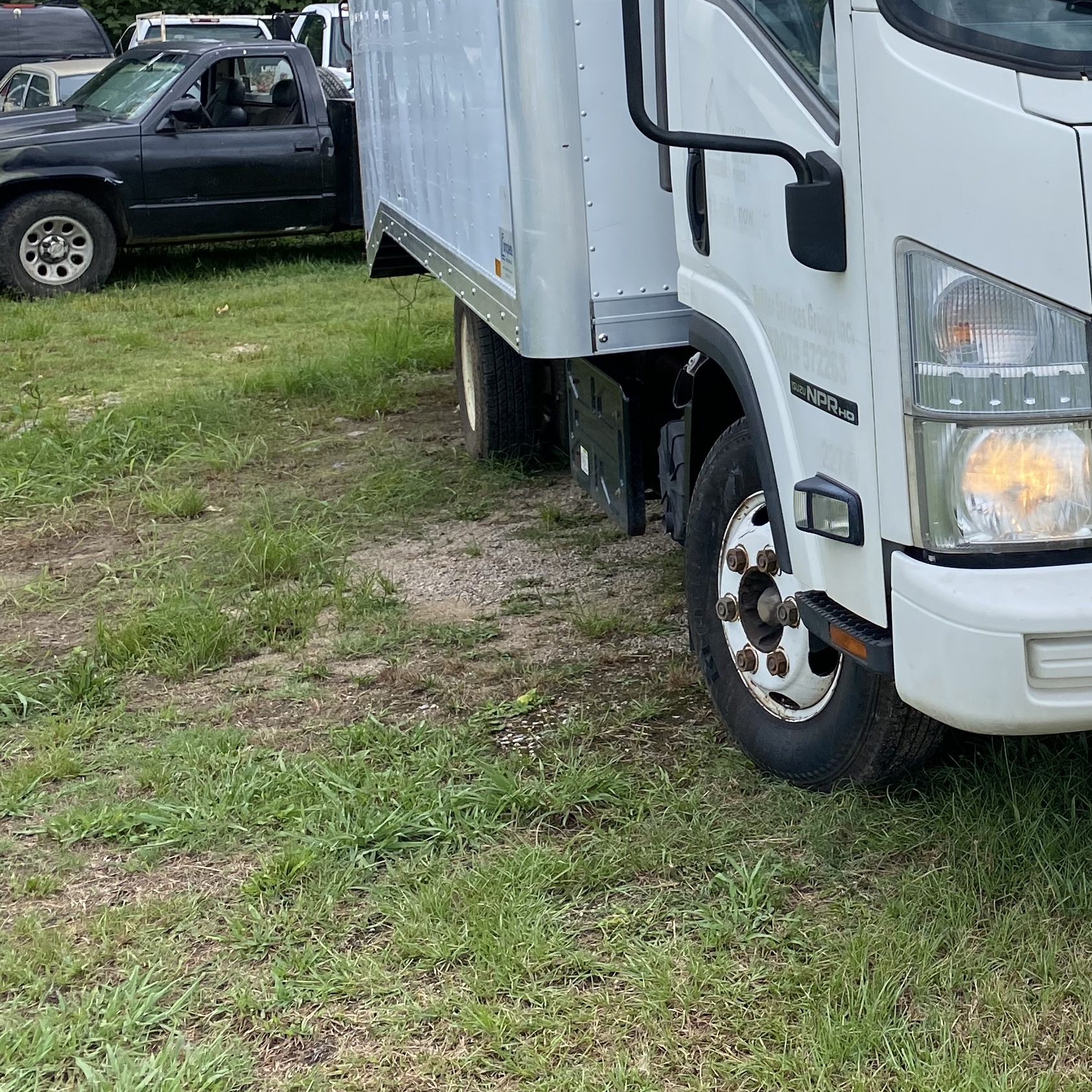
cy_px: 211
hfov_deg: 29.0
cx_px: 1109
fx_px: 1963
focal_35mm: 55
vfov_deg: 30.3
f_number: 1.8
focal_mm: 4.25
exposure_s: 1/927
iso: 32
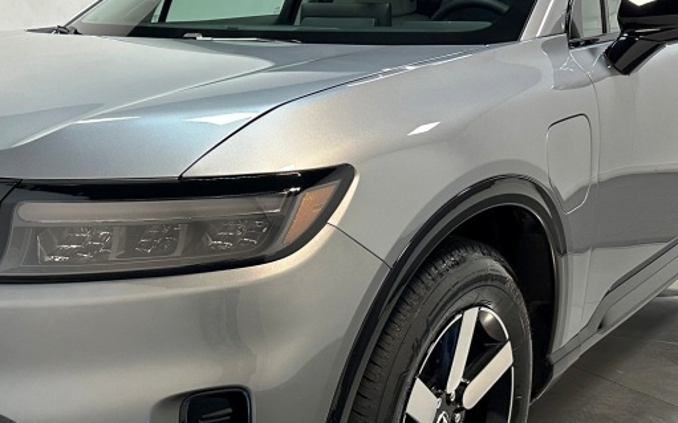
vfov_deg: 25.2
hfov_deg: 39.2
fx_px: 942
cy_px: 264
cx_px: 235
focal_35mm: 51
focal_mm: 6.86
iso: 320
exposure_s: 1/60
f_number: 1.78
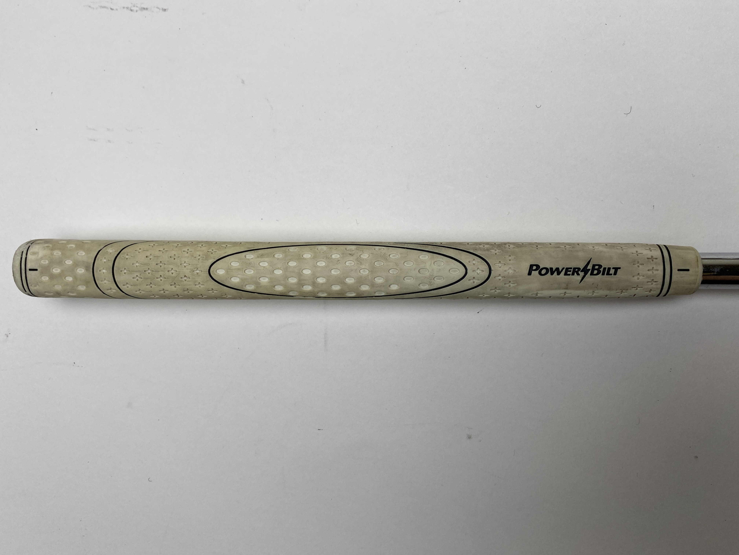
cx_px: 370
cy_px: 278
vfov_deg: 53.1
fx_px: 555
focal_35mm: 26
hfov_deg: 67.3
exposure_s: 1/519
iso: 32
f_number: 1.8
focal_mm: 4.25
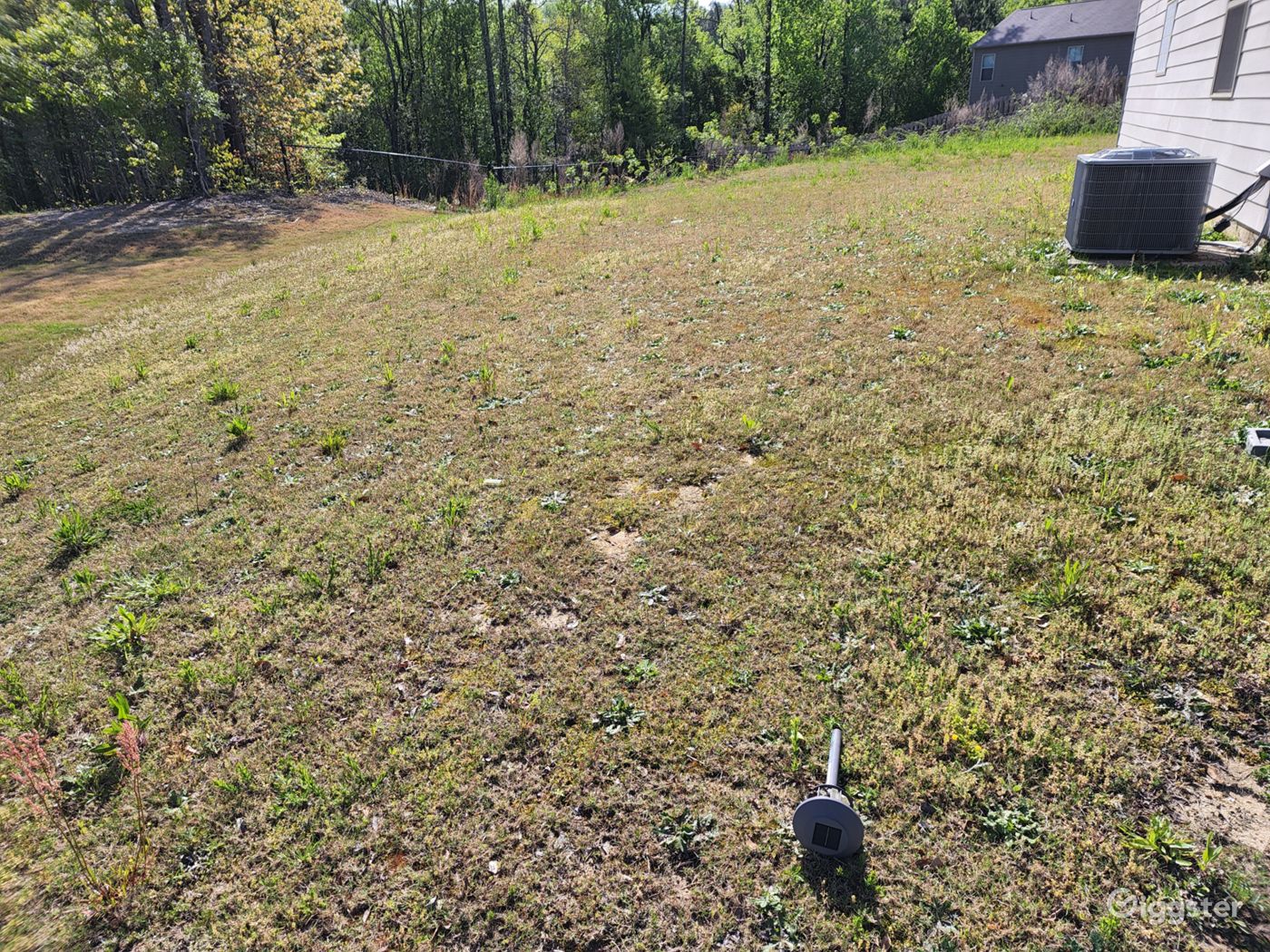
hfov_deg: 73.9
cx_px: 635
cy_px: 476
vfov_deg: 58.9
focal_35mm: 23
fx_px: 844
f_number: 1.8
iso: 12
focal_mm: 6.4
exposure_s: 1/603
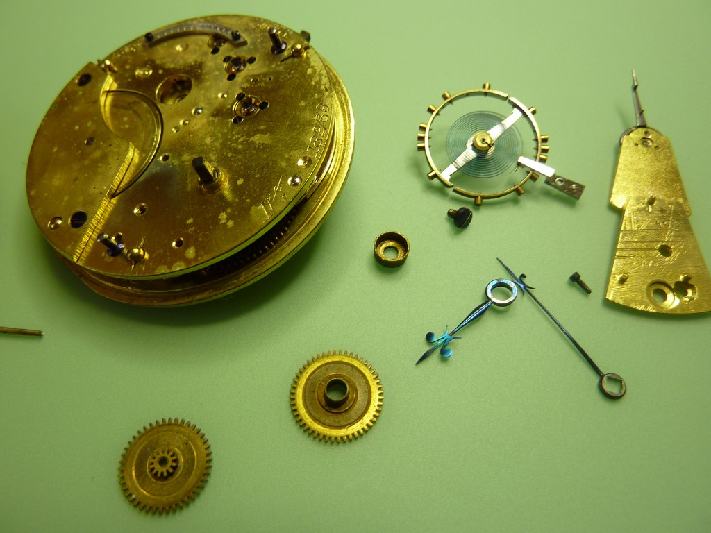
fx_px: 513
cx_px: 356
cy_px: 266
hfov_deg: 69.4
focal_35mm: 25
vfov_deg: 54.9
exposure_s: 1/40
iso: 80
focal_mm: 4.1
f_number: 3.3
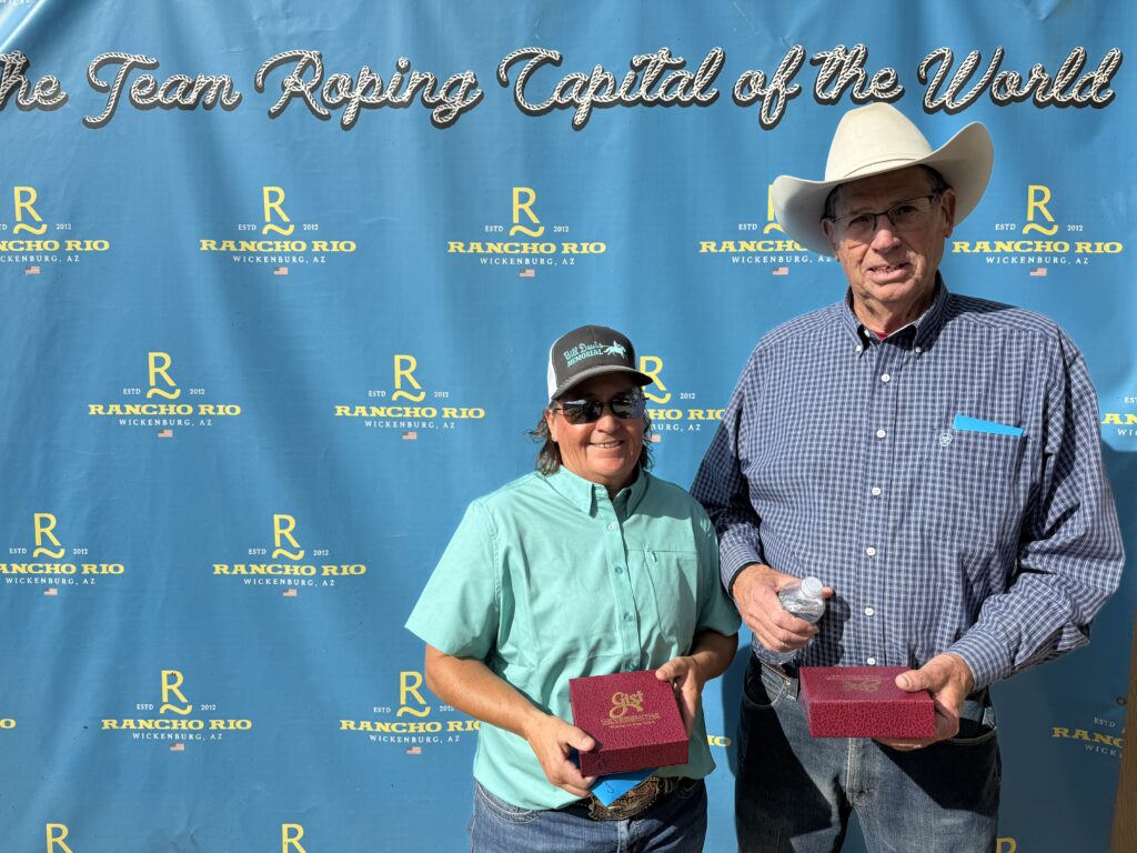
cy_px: 426
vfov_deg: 56.8
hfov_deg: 71.6
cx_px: 568
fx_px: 788
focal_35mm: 24
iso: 80
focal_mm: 6.76
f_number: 1.78
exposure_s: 1/7353
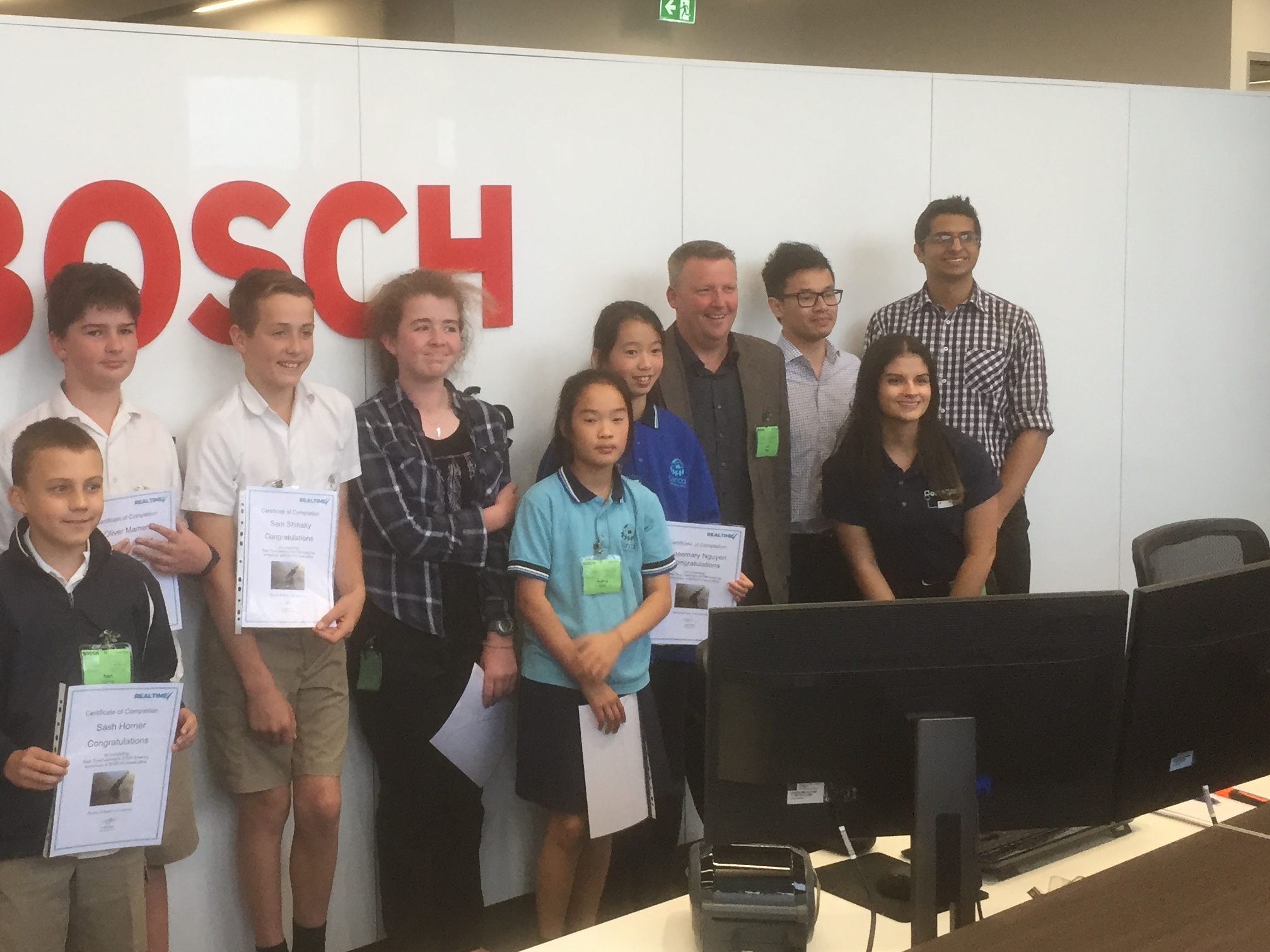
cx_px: 373
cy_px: 411
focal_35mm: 47
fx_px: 1724
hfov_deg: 39.7
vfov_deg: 30.8
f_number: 2.2
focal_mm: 4.15
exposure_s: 1/33
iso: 50
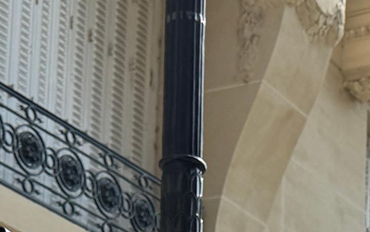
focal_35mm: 147
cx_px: 423
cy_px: 616
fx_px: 1483
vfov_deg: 8.0
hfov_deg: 13.9
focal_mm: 6.76
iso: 80
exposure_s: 1/3802
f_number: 1.78
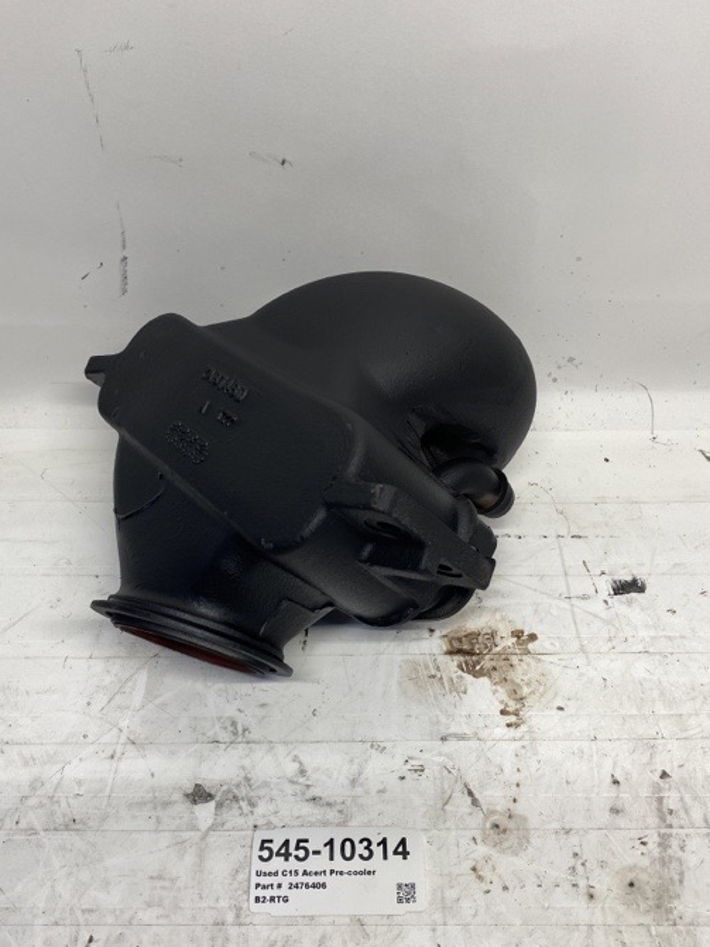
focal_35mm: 31
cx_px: 340
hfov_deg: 45.4
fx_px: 848
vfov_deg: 58.2
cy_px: 524
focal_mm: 4.25
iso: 40
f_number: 1.8
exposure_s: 1/120
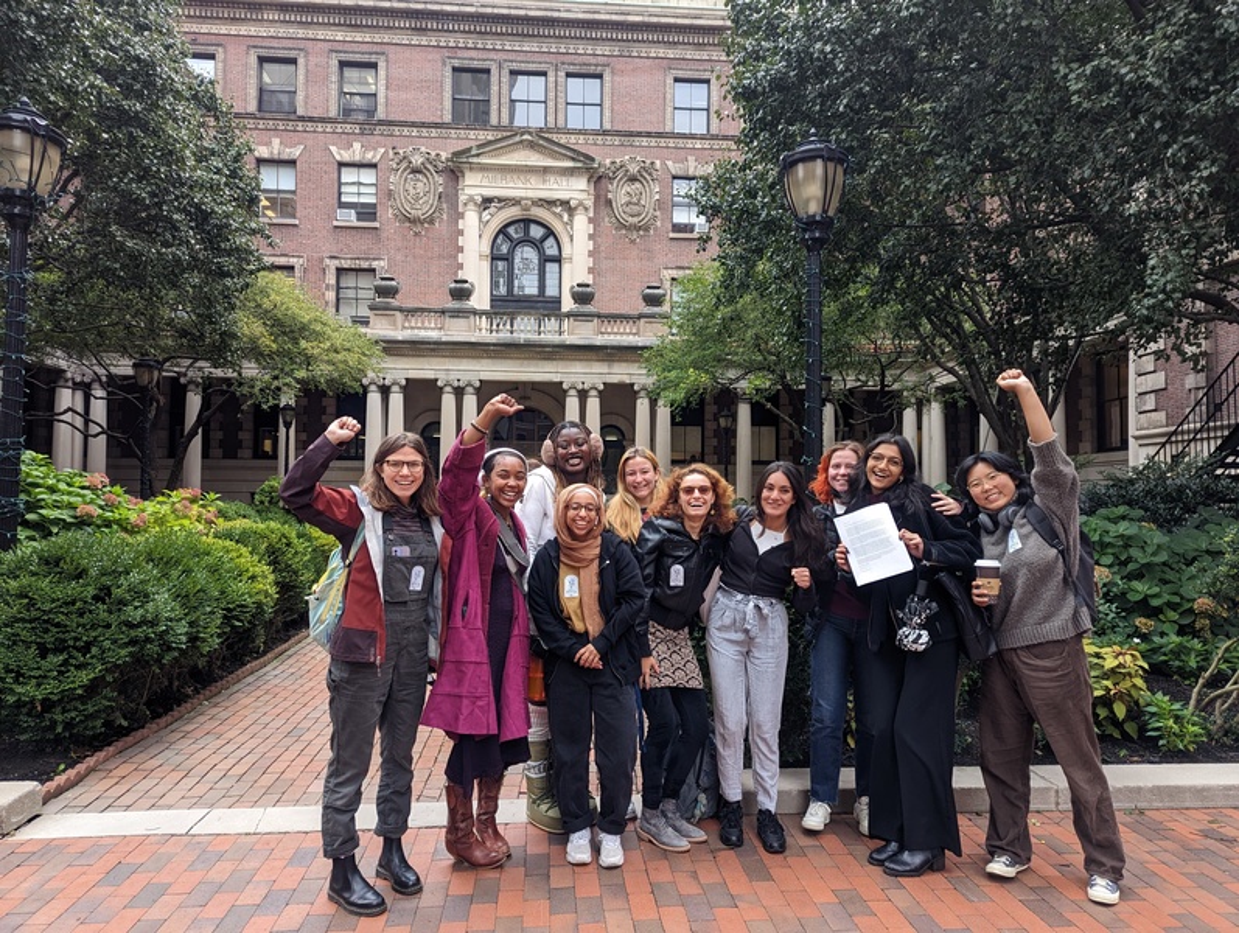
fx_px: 860
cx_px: 620
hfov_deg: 71.5
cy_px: 466
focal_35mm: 24
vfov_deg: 56.9
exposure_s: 1/186
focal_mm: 6.81
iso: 78
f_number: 1.85
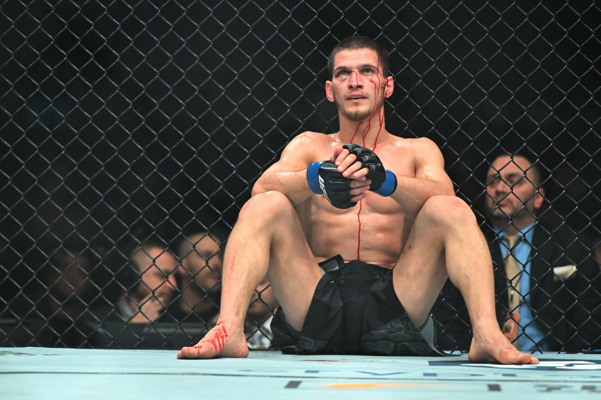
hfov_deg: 10.3
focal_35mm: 200
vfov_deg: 6.9
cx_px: 300
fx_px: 3338
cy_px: 200
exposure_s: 1/1600
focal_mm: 200
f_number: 3.2
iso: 4000
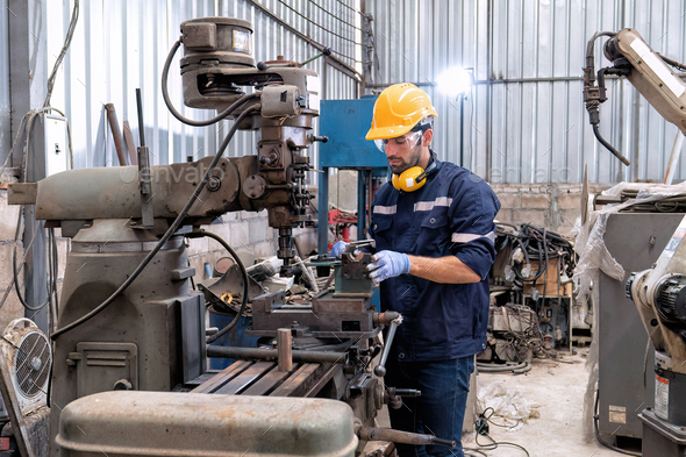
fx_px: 743
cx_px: 343
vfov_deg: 34.2
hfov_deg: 49.6
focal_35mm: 39
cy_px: 228
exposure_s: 1/160
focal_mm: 26
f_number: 2.8
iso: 500
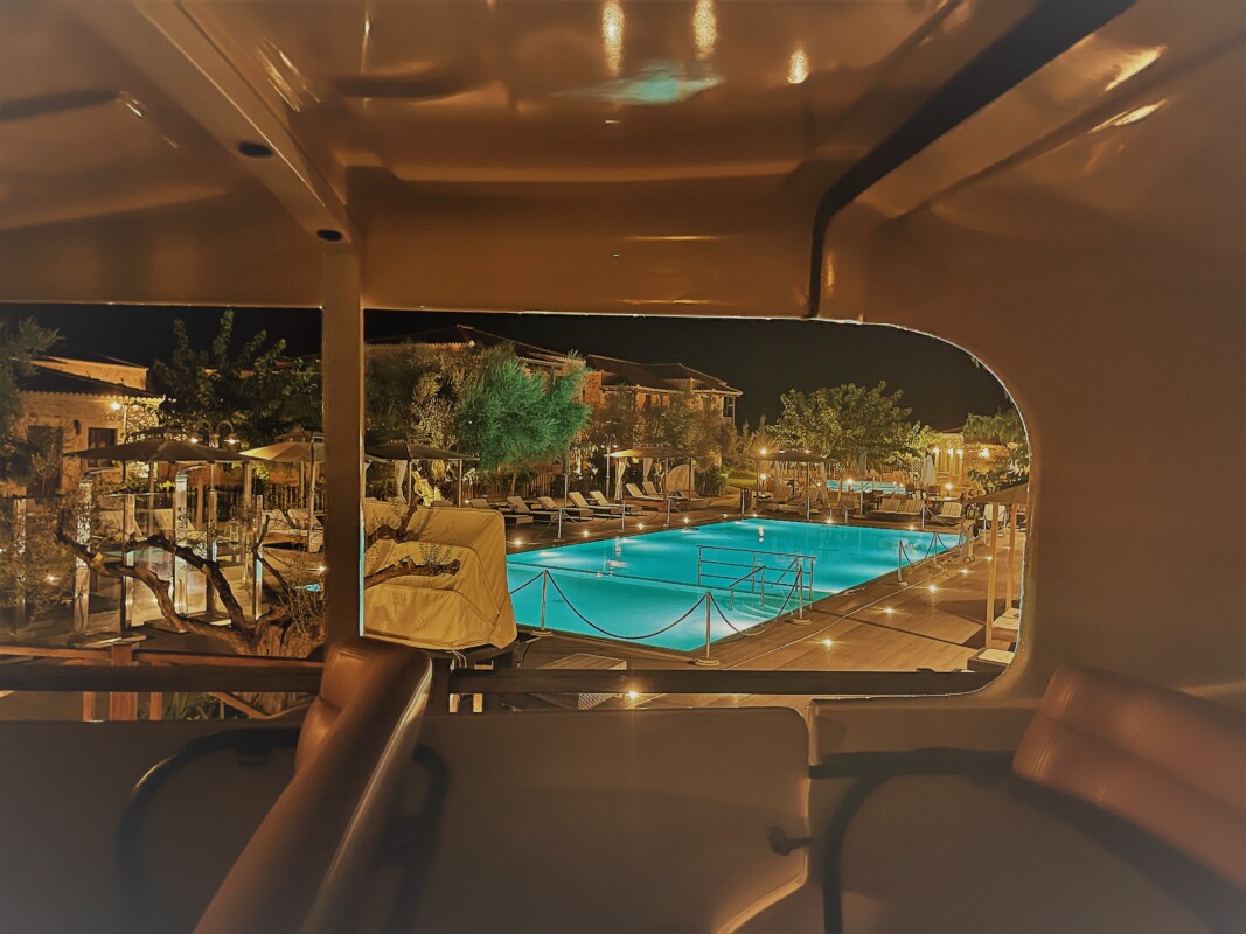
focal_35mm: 26
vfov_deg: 53.1
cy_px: 467
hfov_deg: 67.3
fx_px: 936
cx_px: 623
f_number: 1.6
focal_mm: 5.1
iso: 800
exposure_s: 1/14
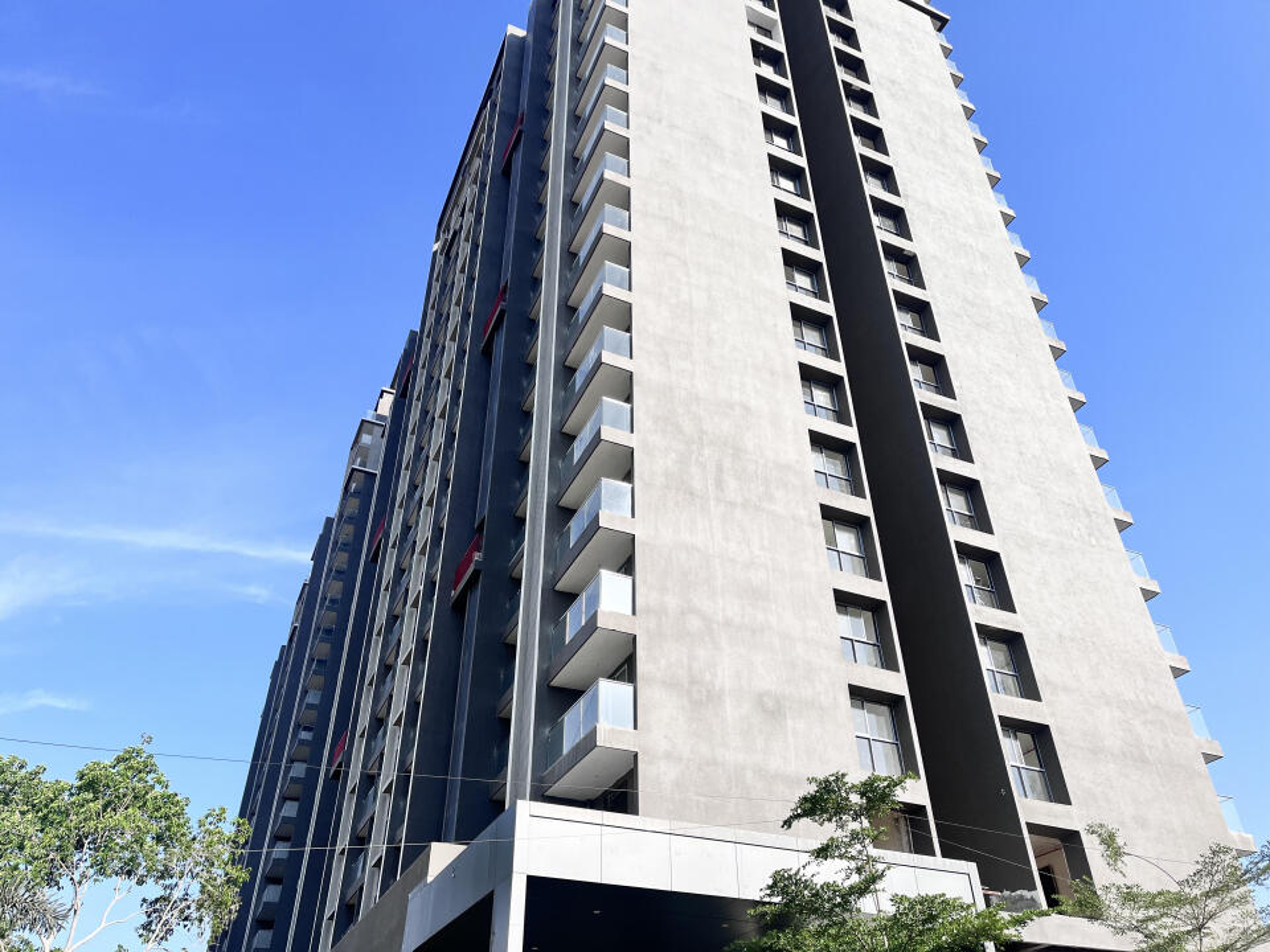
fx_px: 954
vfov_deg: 53.1
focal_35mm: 26
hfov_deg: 67.3
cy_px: 476
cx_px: 635
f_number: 1.6
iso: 50
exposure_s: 1/3311
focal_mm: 5.1
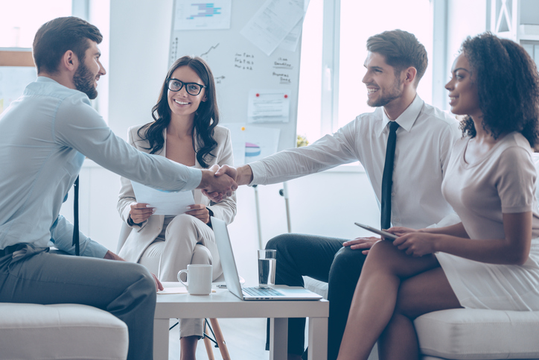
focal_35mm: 98
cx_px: 270
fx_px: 1467
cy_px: 180
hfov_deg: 20.8
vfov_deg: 14.0
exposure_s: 1/60
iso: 320
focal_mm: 98
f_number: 3.2
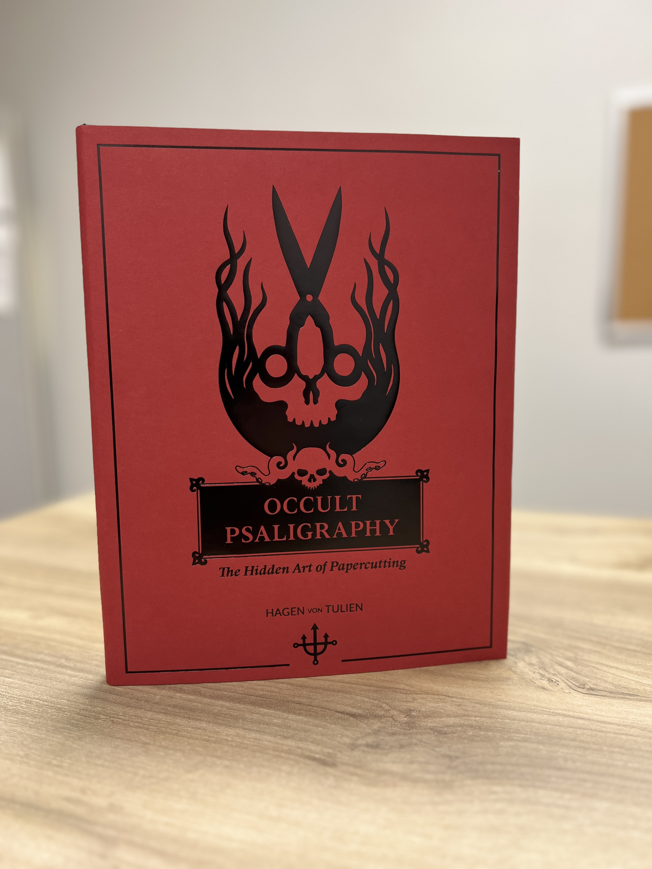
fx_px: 653
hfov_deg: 53.1
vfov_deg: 67.3
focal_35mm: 26
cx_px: 326
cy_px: 434
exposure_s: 1/75
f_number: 1.5
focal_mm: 5.7
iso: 125
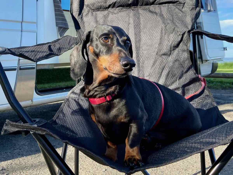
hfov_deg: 67.3
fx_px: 175
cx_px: 116
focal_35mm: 26
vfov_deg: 53.1
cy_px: 88
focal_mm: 4.25
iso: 32
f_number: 1.8
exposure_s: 1/522
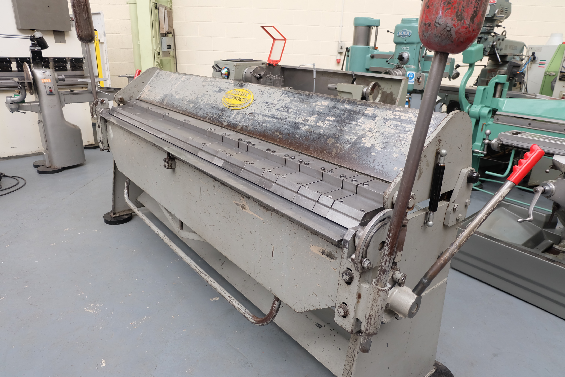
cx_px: 282
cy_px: 188
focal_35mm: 24
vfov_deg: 53.1
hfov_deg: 73.7
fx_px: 377
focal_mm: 16
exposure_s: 1/60
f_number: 3.5
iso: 400
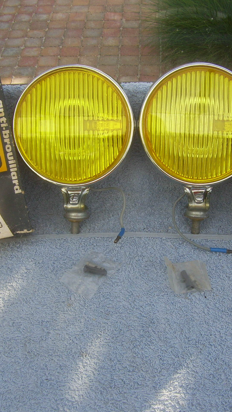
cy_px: 208
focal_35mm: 56
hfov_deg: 21.4
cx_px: 140
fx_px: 612
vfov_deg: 37.2
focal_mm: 7.8
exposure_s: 1/80
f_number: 6.4
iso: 50
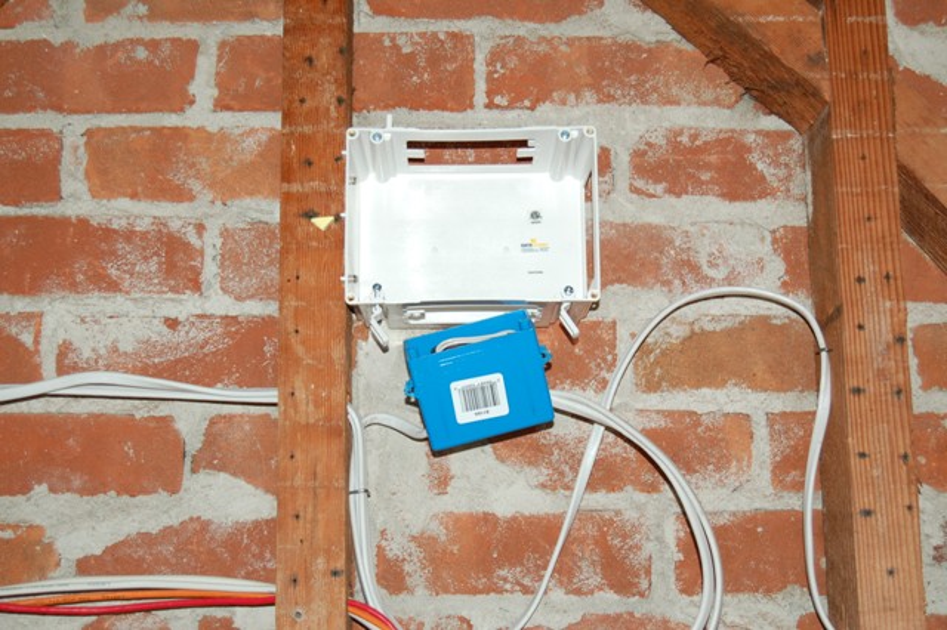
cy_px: 315
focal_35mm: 68
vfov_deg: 20.1
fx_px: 1775
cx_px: 474
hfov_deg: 29.9
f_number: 5.3
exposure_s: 1/60
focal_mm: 45
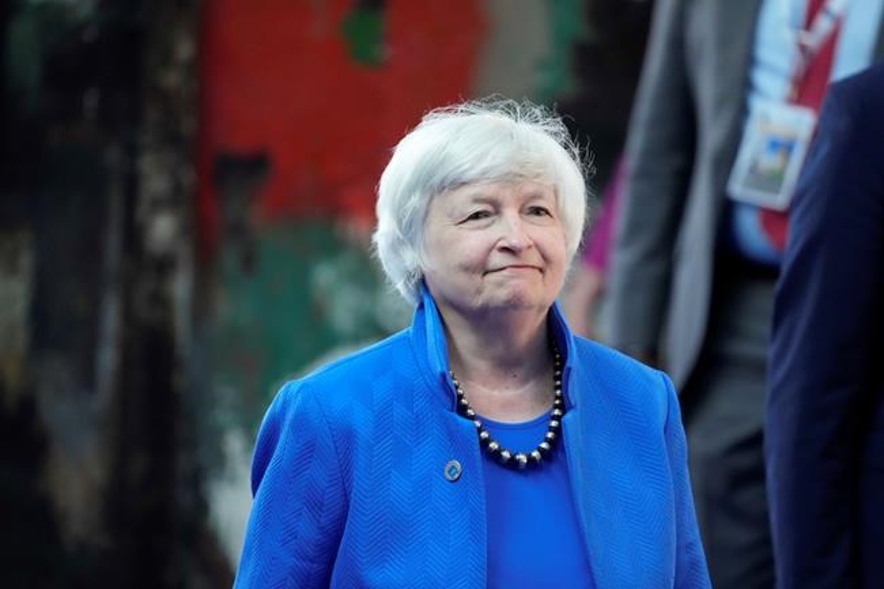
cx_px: 442
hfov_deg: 6.3
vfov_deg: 4.2
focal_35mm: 327
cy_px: 294
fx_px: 8027
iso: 6400
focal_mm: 327
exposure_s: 1/800
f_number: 5.6
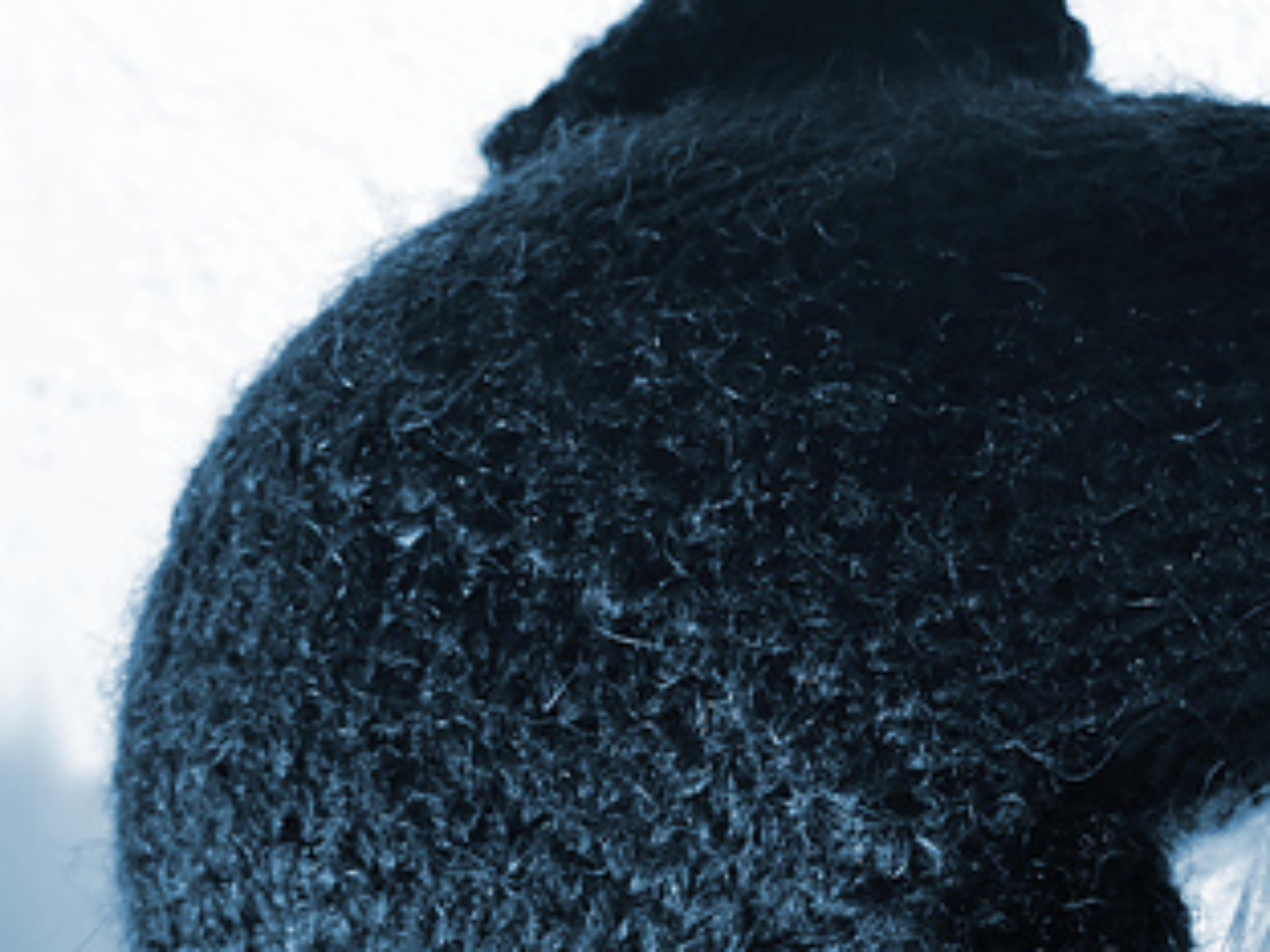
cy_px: 728
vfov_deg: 17.9
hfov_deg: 23.4
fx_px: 3008
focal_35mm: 82
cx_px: 1079
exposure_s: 1/200
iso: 80
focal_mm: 7.1
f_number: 3.8
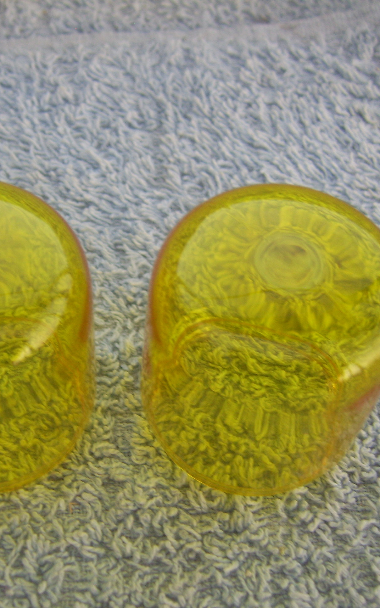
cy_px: 305
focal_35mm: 54
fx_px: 895
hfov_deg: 23.9
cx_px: 130
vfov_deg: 37.5
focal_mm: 7.8
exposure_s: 1/30
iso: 50
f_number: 2.8
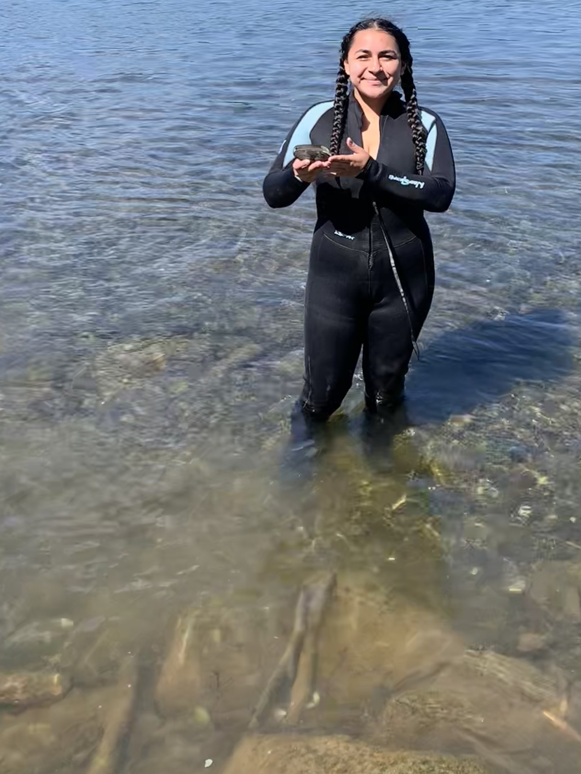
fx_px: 940
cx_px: 360
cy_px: 171
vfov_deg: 43.0
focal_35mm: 42
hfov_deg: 34.2
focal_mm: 4.25
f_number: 1.8
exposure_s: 1/1299
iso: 25
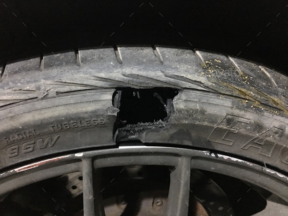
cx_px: 144
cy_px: 108
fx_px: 241
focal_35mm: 29
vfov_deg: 48.3
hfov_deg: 61.6
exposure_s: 1/4
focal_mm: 4.15
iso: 160
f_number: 2.2
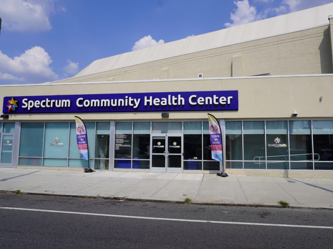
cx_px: 182
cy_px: 122
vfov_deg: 51.3
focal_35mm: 27
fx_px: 260
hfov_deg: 65.2
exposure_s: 1/320
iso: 100
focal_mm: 16
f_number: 10
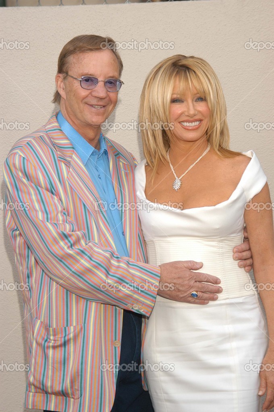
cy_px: 206
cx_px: 137
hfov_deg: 11.1
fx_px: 1407
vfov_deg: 16.7
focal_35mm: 123
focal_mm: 82
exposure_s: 1/180
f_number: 5
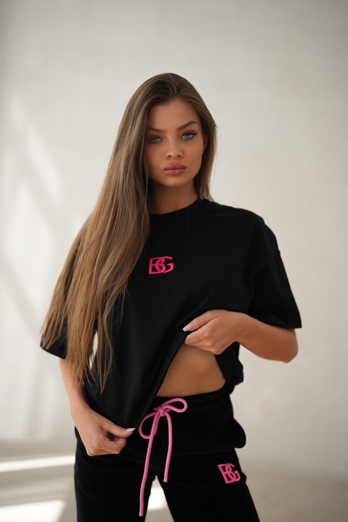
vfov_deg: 39.6
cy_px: 261
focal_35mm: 50
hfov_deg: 27.0
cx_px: 174
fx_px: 725
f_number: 1.4
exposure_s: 1/500
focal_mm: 50
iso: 100
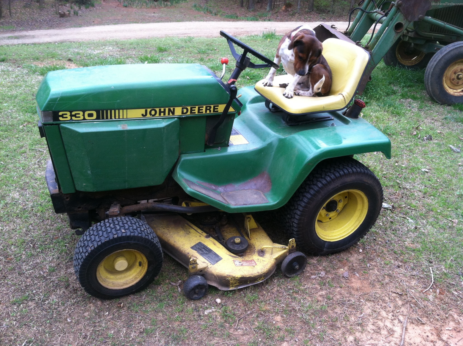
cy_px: 173
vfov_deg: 40.6
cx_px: 232
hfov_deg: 52.7
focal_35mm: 35
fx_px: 467
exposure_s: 1/100
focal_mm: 3.85
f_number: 2.8
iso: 80
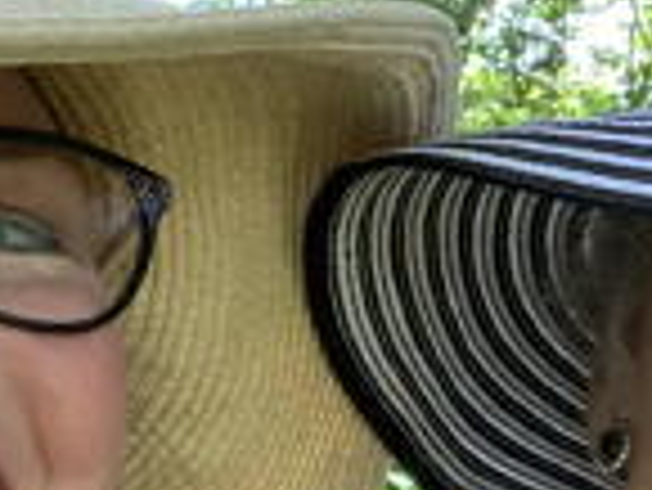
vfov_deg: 11.2
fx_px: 2488
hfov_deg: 14.2
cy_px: 238
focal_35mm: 132
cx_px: 899
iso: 64
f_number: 2.2
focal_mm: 2.87
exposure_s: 1/121
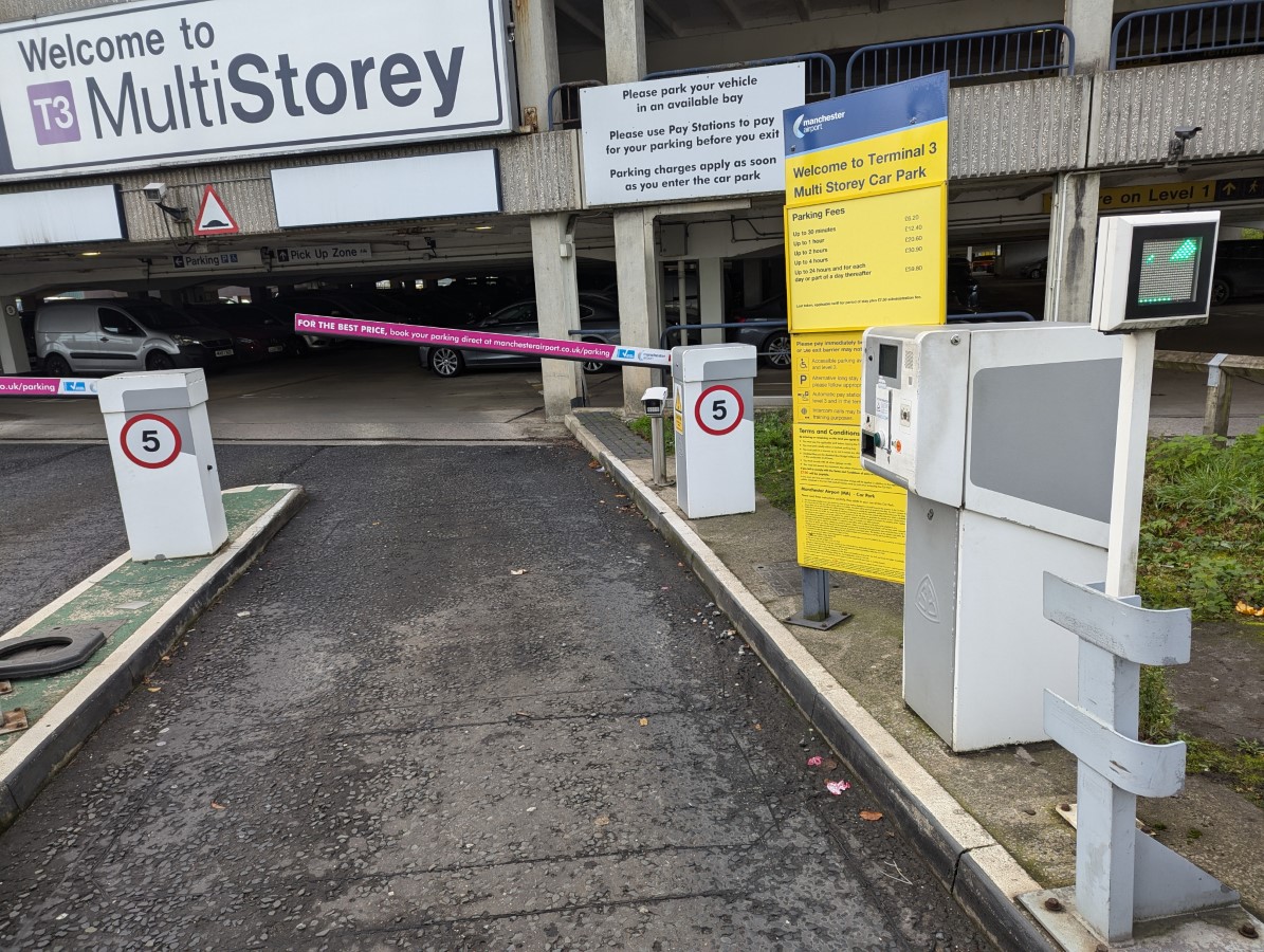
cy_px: 476
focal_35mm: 24
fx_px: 878
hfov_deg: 71.5
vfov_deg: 56.9
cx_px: 632
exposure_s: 1/225
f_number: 1.85
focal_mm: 6.81
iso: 46
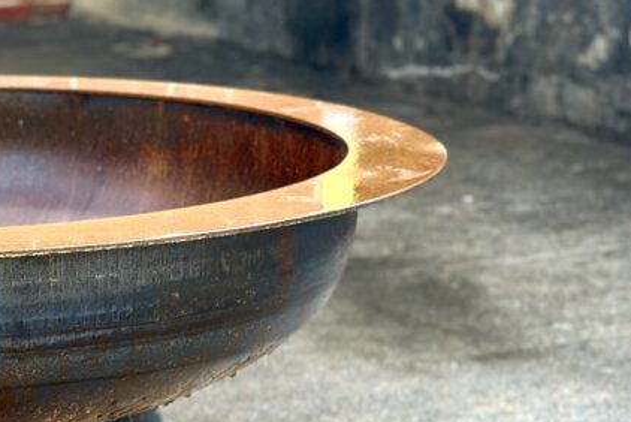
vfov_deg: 11.3
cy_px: 404
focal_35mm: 121
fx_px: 2122
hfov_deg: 16.4
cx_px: -76
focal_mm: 6.86
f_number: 1.78
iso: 80
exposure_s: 1/262
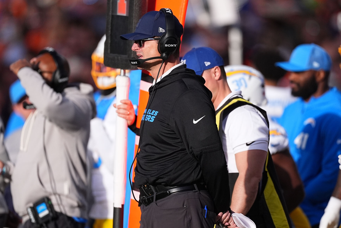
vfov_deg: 1.5
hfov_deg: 2.3
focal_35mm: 900
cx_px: 170
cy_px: 114
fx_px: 8533
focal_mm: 600
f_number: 4
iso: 1600
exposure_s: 1/10000
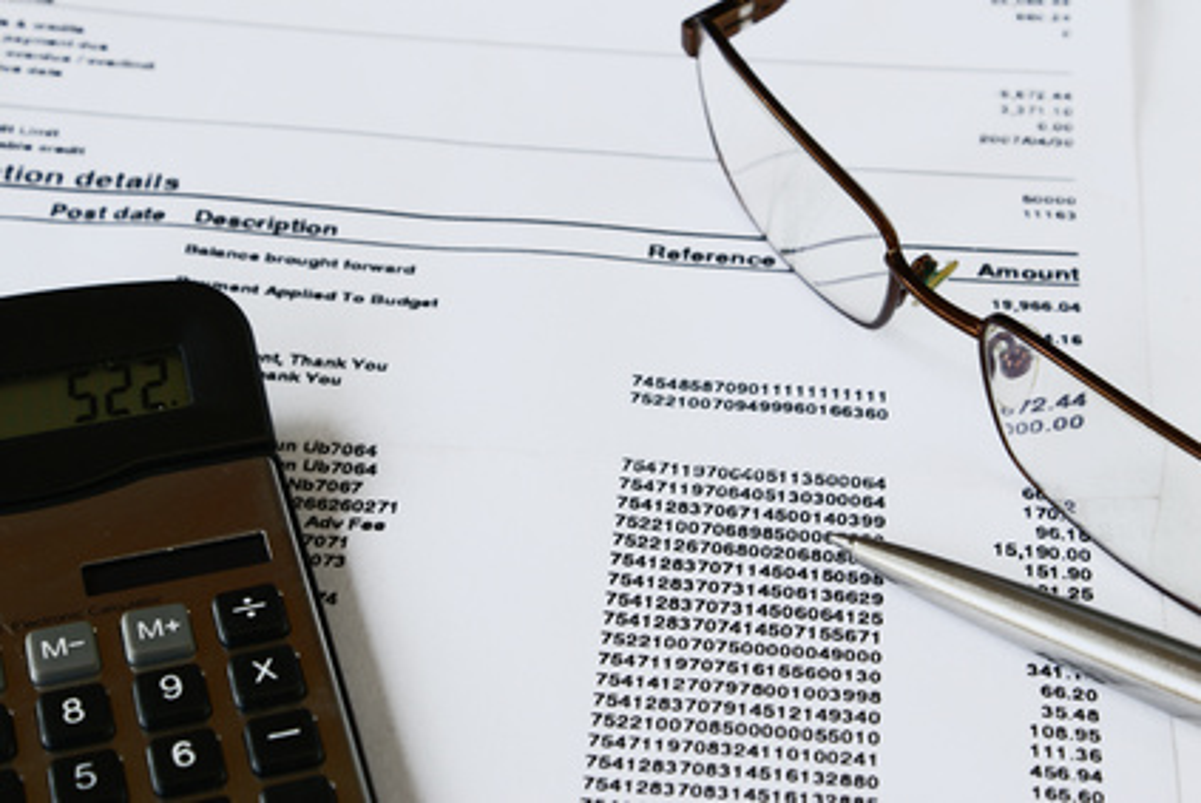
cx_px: 600
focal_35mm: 105
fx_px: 3506
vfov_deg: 13.1
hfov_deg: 19.4
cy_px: 402
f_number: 10
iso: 100
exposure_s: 1/20
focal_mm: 70
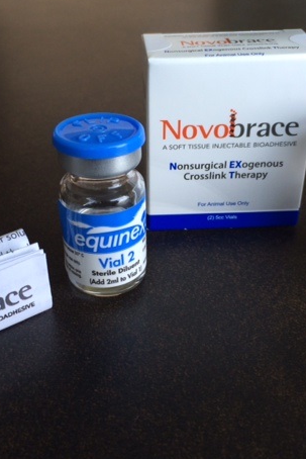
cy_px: 219
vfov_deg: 44.5
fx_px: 561
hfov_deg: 30.5
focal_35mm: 44
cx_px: 142
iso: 32
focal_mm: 4.12
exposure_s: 1/60
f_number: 2.2
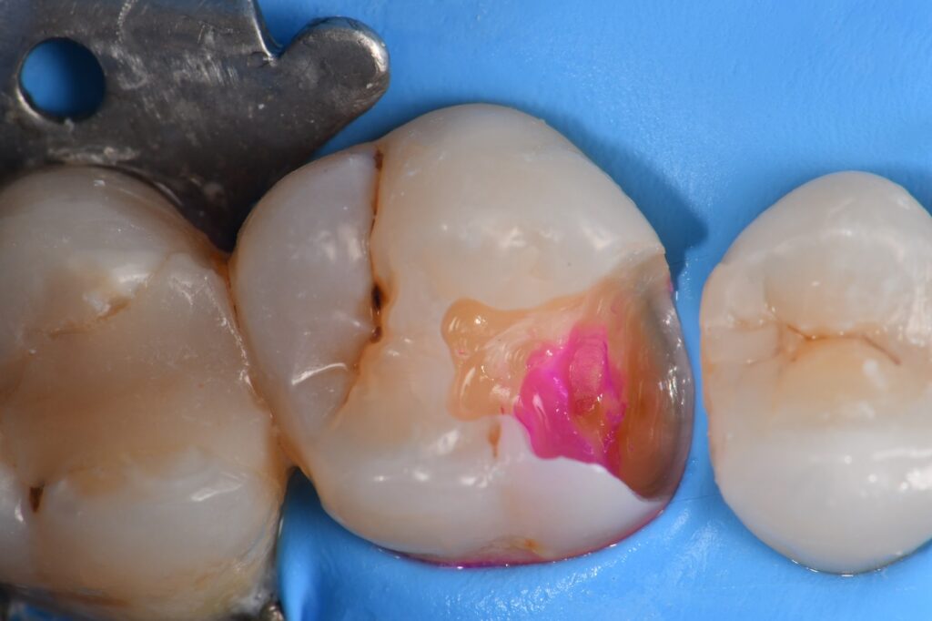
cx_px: 466
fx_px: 4063
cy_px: 310
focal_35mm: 157
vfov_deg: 8.7
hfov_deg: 13.1
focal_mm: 105
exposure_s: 1/160
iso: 200
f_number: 32
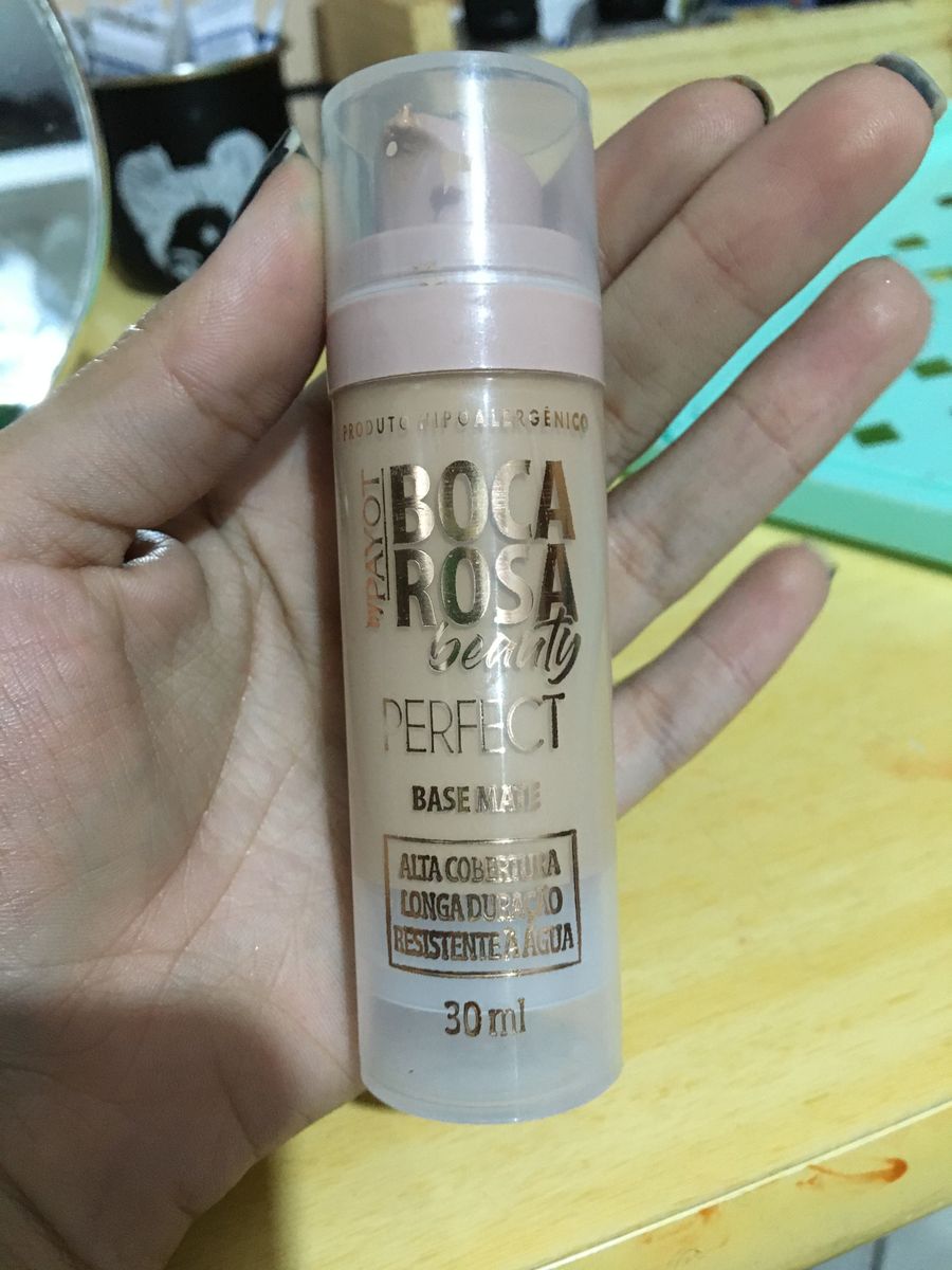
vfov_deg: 61.7
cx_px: 476
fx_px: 1063
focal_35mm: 29
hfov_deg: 48.2
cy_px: 635
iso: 200
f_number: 2.2
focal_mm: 4.15
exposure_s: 1/15
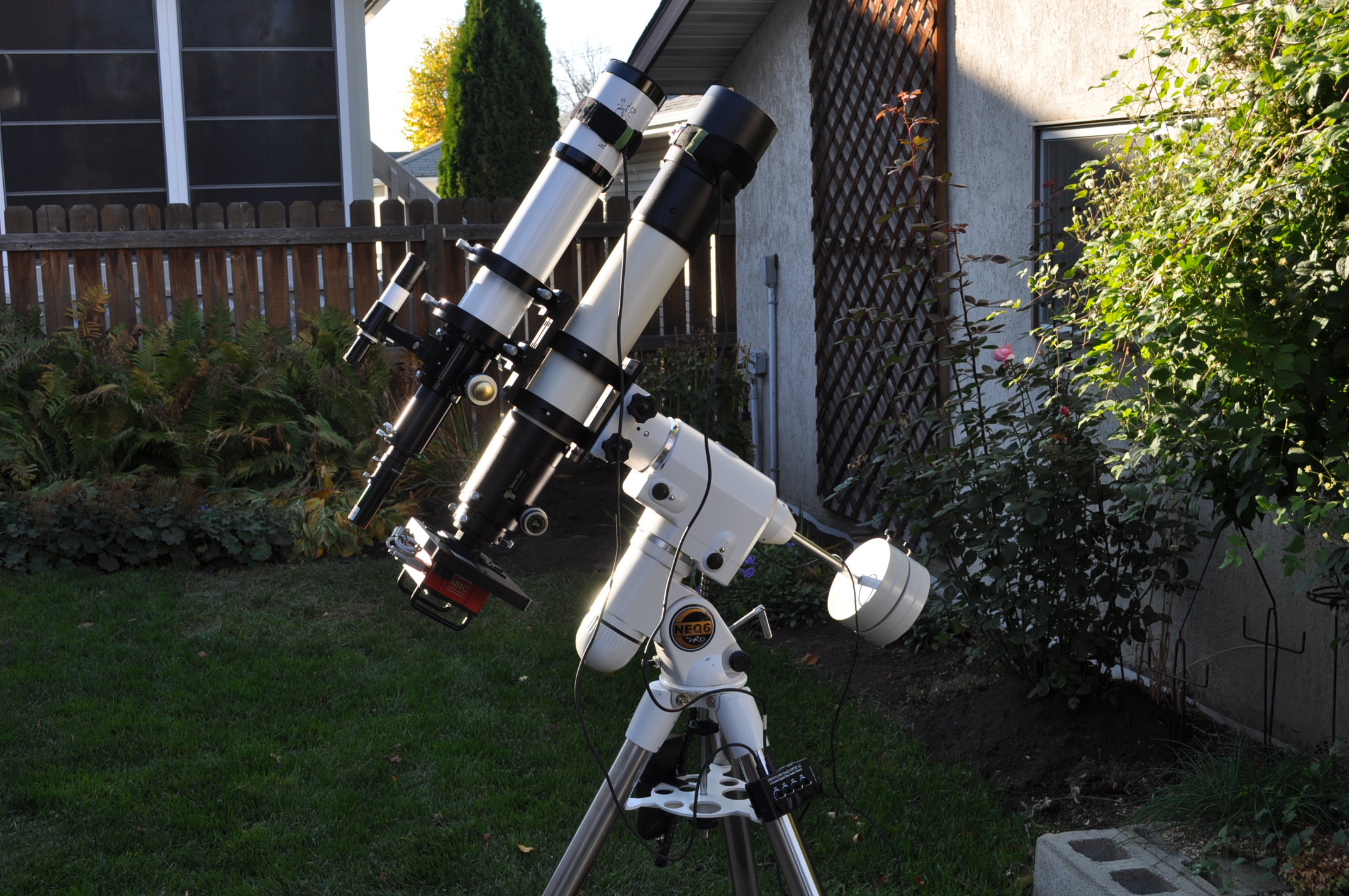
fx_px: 1460
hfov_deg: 49.6
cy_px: 448
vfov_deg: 34.1
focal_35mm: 39
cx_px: 674
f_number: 10
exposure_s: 1/100
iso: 200
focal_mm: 26
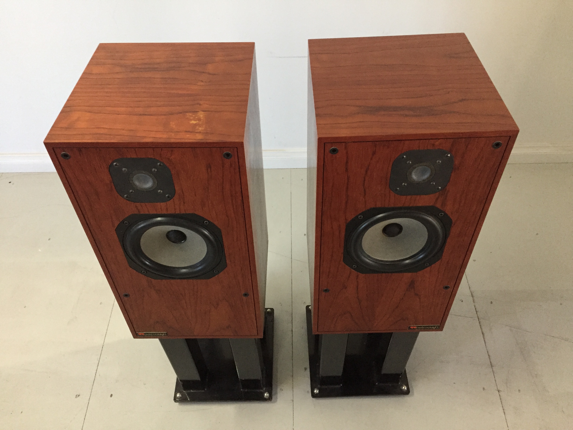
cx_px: 286
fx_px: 480
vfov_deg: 48.2
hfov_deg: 61.7
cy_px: 215
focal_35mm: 29
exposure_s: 1/33
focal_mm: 4.15
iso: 250
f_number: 2.2
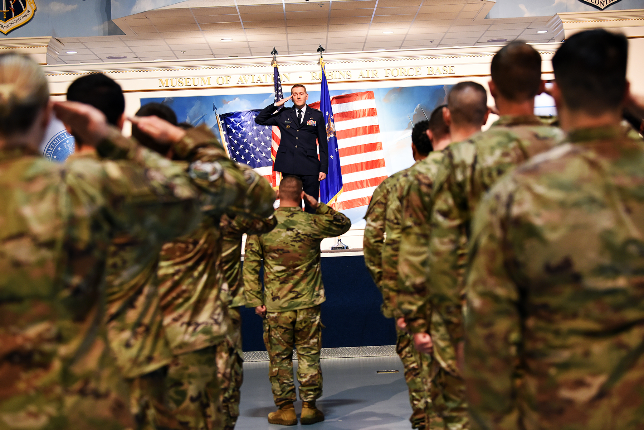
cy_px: 215
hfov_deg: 28.8
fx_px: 1252
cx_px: 322
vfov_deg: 19.5
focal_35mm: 70
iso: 2000
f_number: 3.5
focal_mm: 70
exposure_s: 1/60
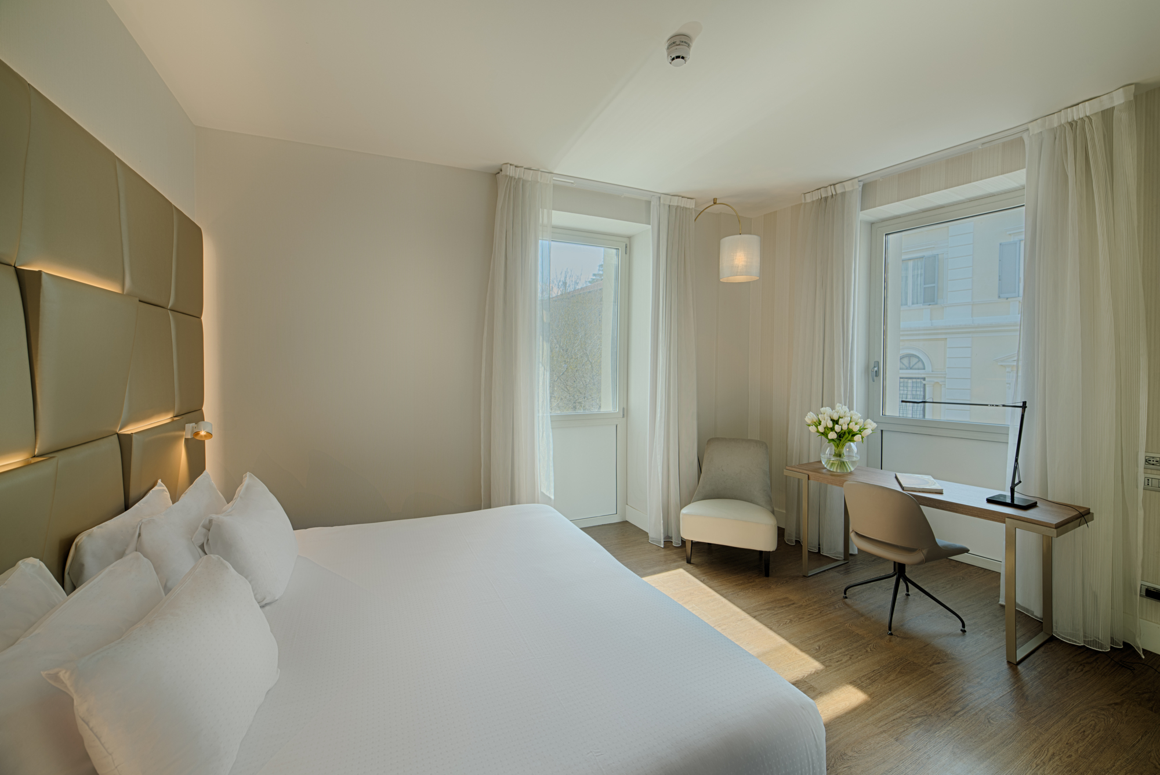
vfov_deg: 81.3
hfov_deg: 104.2
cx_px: 580
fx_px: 451
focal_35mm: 14
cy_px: 388
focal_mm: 14
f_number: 10
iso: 31
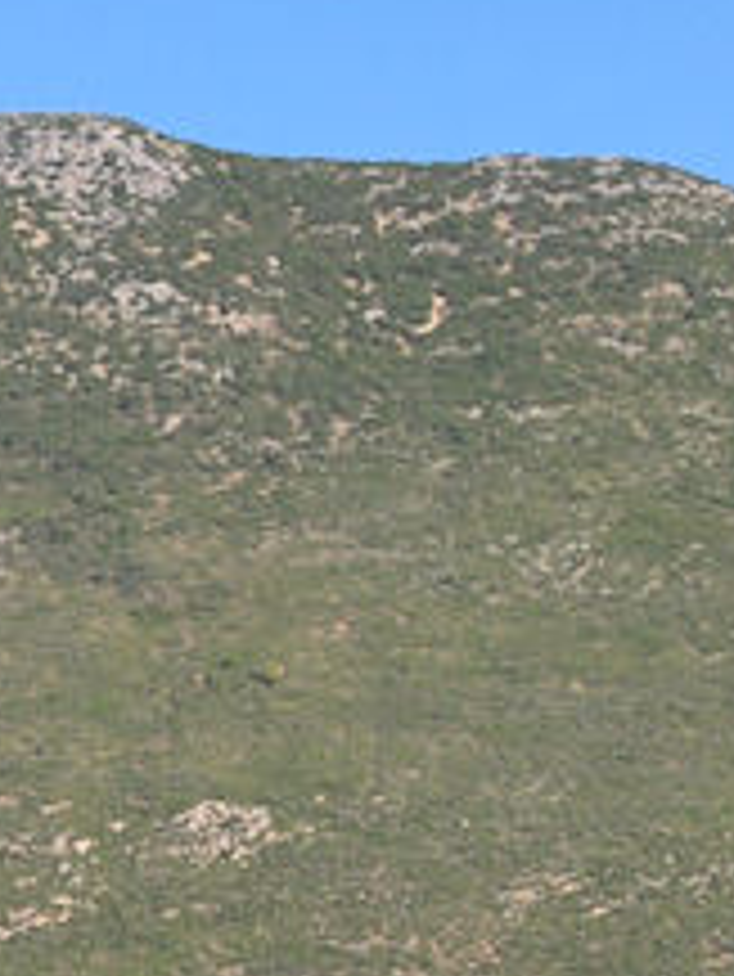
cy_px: 897
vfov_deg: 8.8
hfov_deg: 6.7
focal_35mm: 223
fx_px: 6298
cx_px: 684
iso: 200
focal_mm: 28
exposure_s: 1/250
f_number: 10
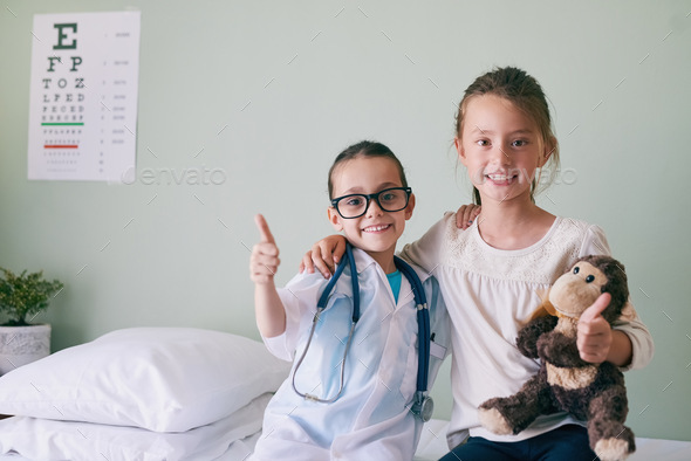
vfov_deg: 27.0
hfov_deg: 39.6
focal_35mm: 50
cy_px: 230
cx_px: 346
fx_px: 960
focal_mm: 50
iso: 400
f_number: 2.2
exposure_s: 1/200
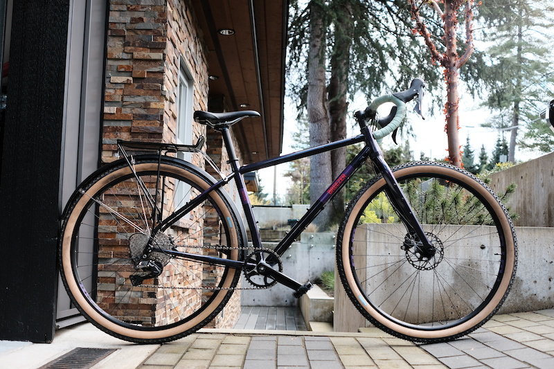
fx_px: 631
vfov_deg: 32.6
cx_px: 277
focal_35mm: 41
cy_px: 184
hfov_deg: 47.4
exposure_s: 1/200
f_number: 3.6
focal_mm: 27
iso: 400
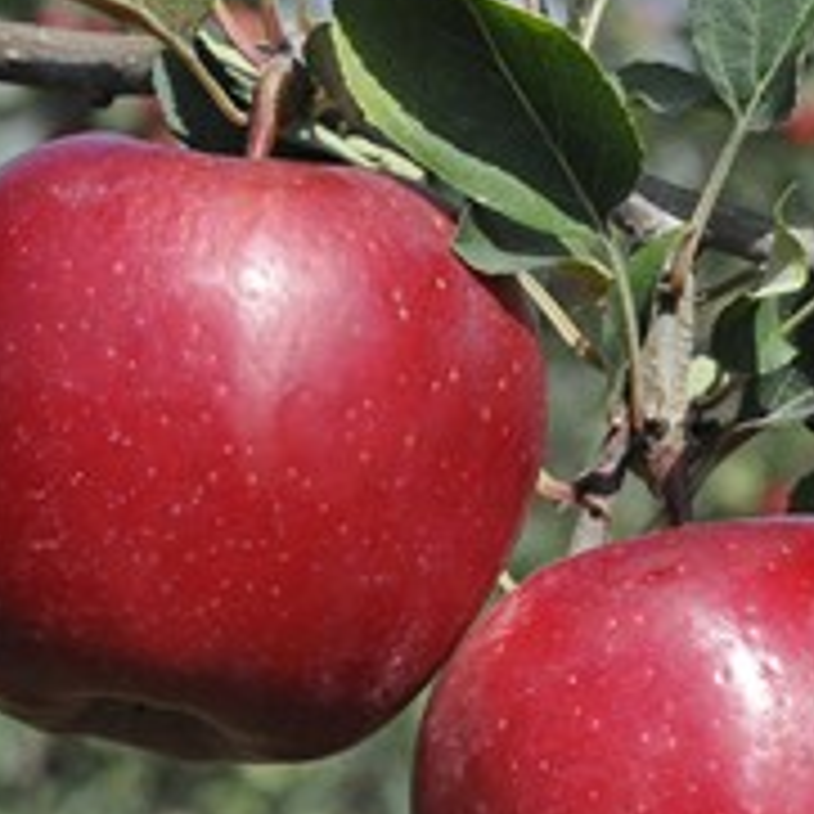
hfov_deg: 8.9
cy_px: 681
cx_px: 306
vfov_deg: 8.9
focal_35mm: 197
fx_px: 5241
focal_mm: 70
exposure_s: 1/8000
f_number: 14
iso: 12800
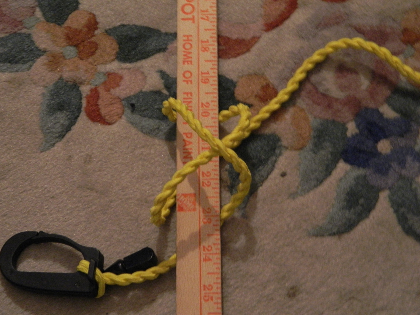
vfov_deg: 21.0
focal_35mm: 70
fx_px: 849
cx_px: 210
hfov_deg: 27.8
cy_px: 158
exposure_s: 1/5
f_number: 4
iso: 400
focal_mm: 12.6
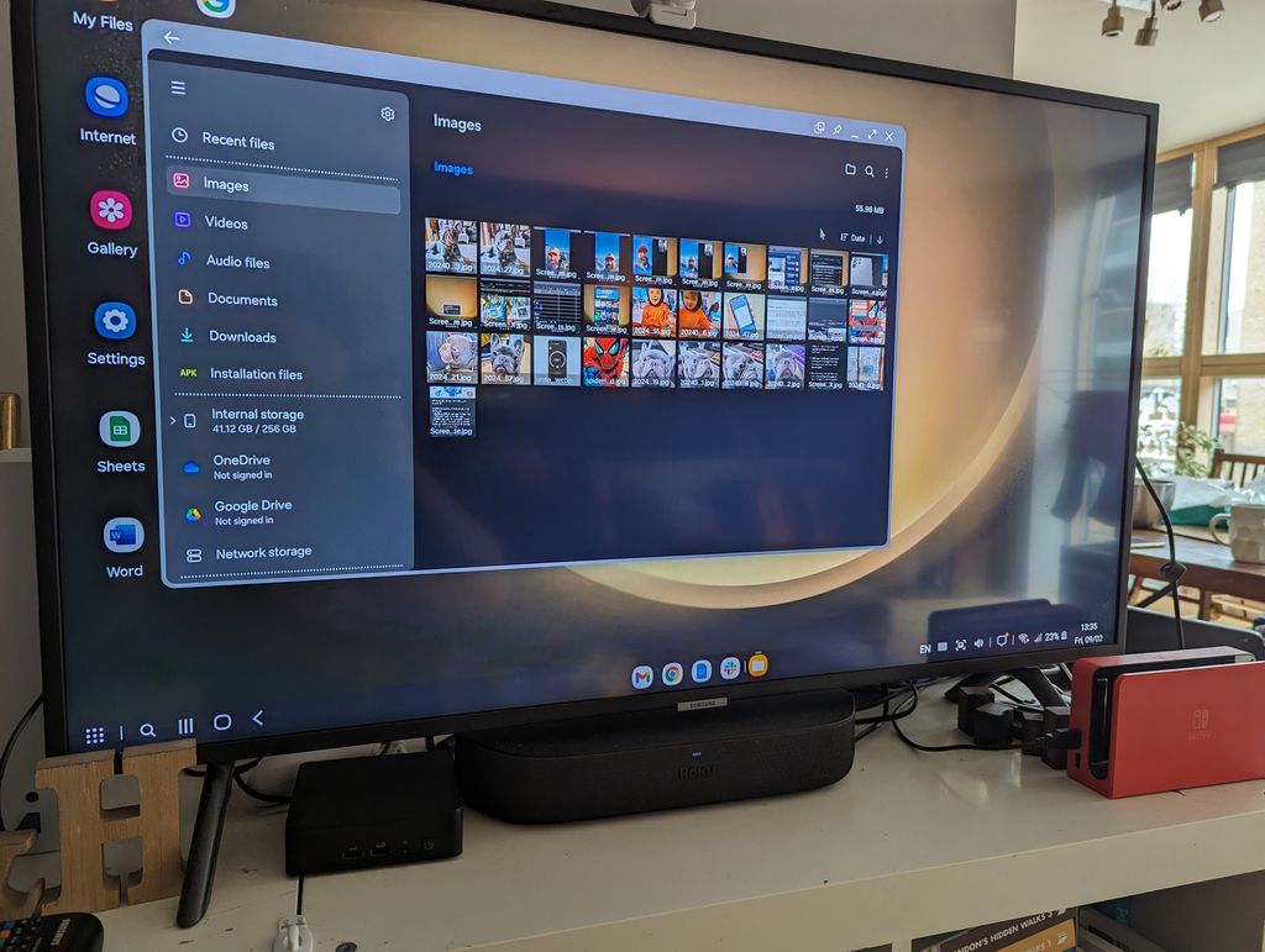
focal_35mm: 24
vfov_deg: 56.9
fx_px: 878
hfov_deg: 71.5
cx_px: 632
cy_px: 476
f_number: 1.85
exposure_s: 1/60
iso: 73
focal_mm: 6.81
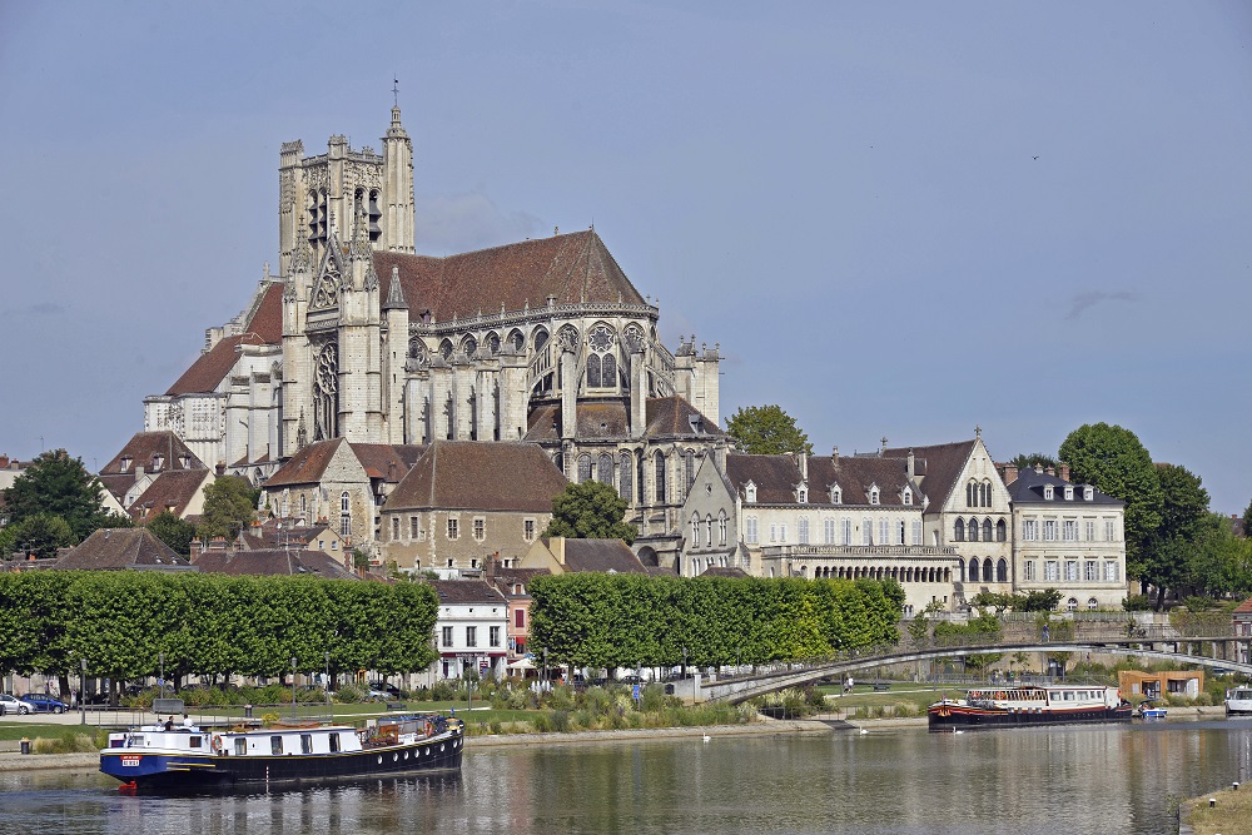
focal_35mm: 92
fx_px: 3200
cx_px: 626
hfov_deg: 22.1
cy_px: 418
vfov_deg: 14.9
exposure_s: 1/320
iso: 100
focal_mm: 92
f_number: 9
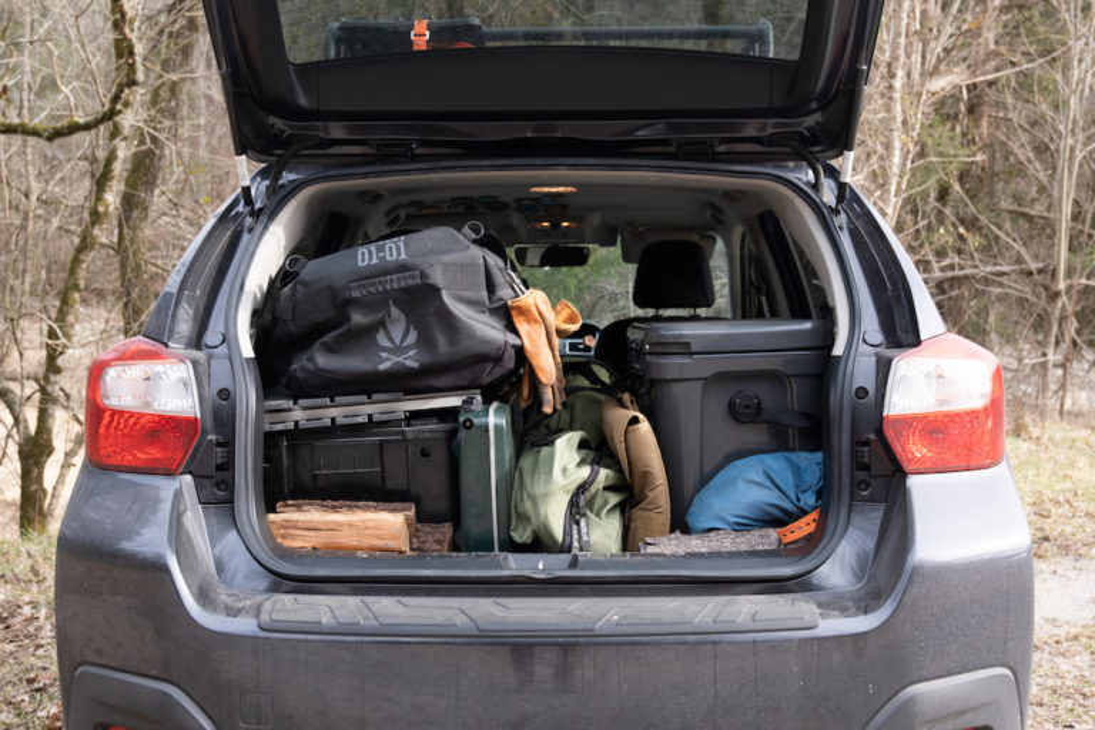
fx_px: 1277
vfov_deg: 31.9
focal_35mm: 42
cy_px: 365
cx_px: 548
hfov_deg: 46.4
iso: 320
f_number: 5
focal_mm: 28
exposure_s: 1/140
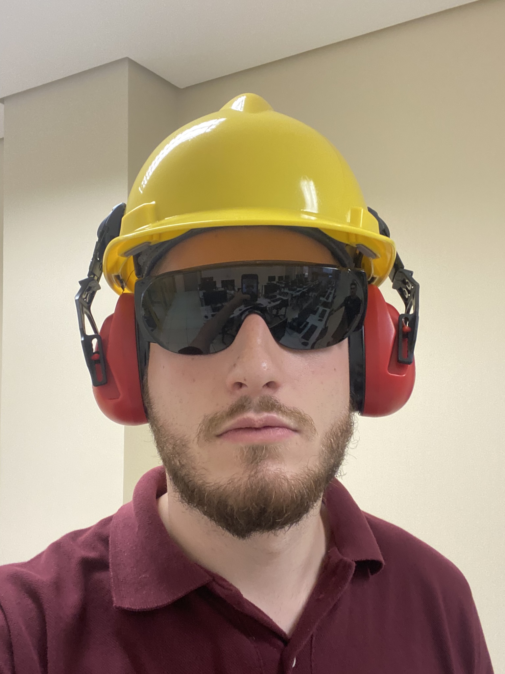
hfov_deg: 46.8
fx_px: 584
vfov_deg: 60.0
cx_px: 252
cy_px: 337
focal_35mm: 30
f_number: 2.2
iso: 320
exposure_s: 1/60
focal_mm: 2.71
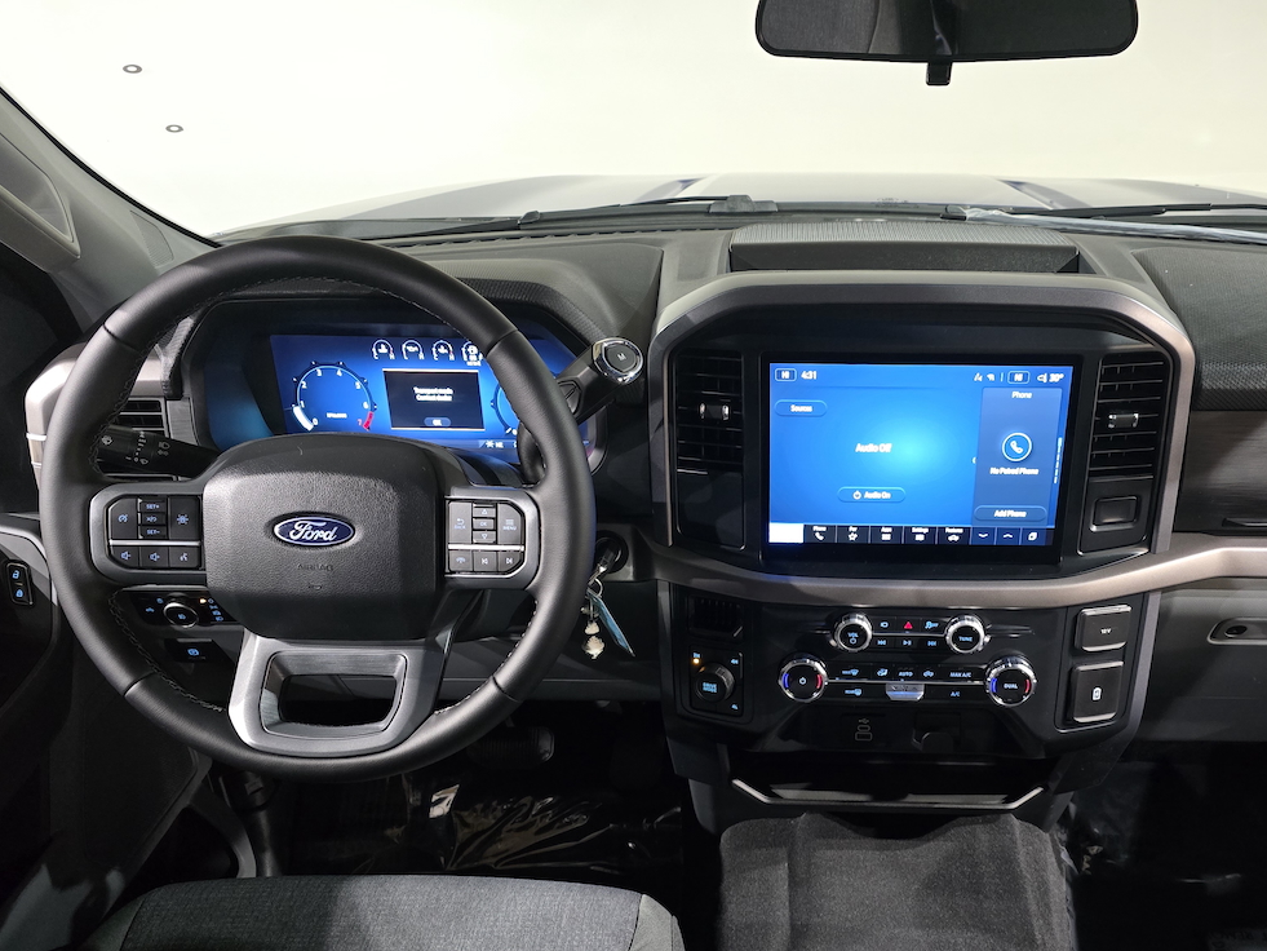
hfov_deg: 59.2
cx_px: 788
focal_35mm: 30
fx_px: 1098
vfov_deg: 46.2
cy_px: 619
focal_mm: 6.3
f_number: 1.7
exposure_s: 1/60
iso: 1000
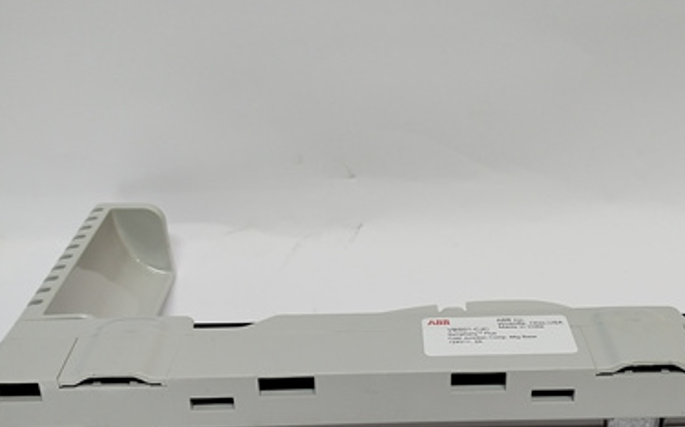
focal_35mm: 49
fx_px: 914
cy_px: 303
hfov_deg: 40.9
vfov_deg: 26.1
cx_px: 407
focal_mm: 4.75
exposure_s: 1/50
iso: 214
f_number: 1.8
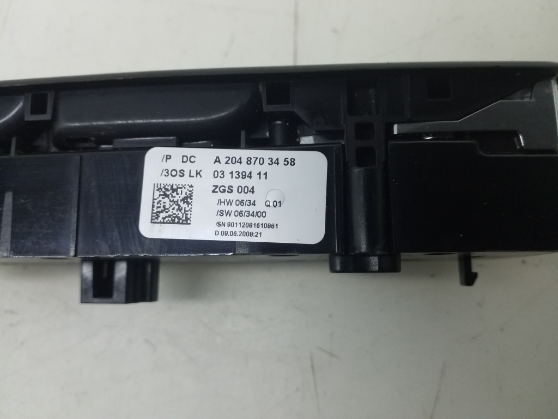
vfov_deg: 51.4
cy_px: 210
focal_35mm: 27
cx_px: 279
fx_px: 435
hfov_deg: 65.3
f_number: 1.9
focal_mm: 3.6
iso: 160
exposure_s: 1/50
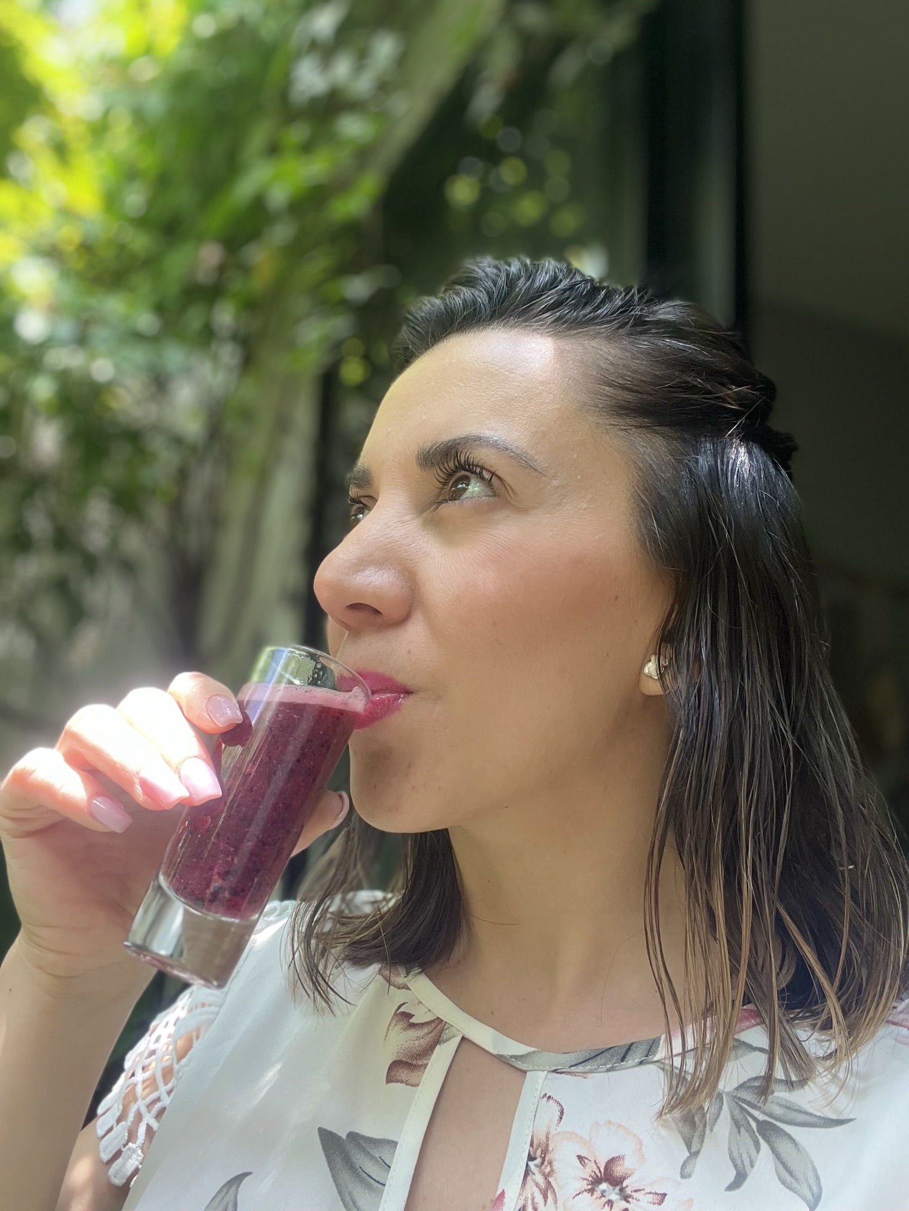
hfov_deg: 46.8
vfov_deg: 60.0
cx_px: 454
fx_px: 1050
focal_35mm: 30
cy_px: 606
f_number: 2.2
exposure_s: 1/121
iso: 64
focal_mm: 2.71
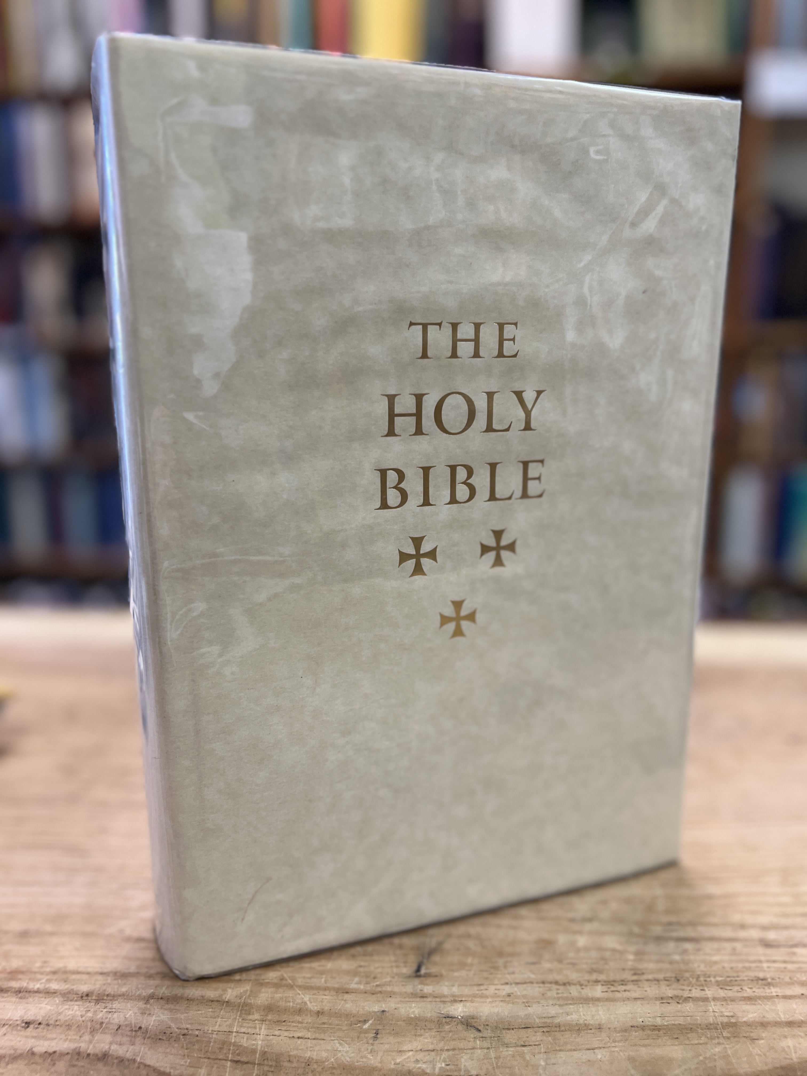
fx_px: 808
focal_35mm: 26
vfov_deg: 67.3
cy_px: 538
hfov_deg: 53.1
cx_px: 404
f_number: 1.5
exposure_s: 1/60
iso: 100
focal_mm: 5.7
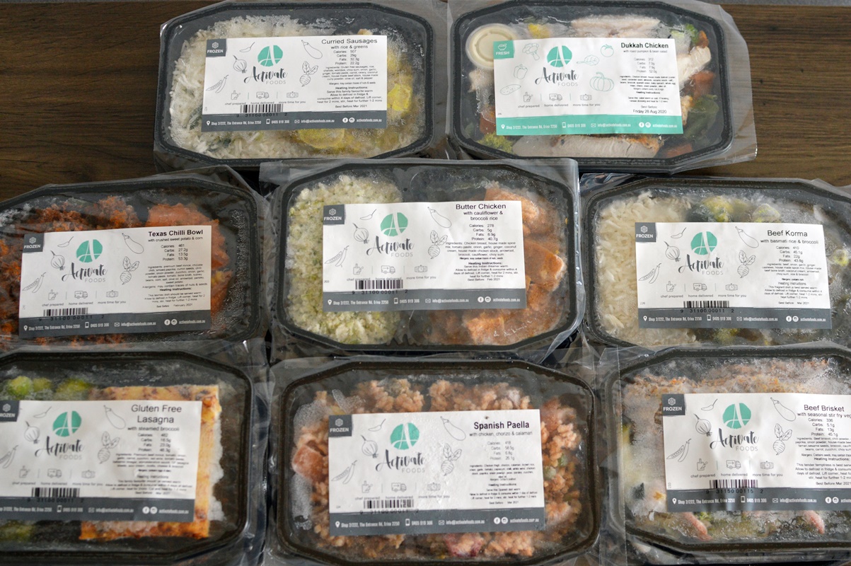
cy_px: 283
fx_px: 1240
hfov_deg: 37.9
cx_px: 426
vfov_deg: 25.7
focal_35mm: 52
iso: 800
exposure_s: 1/100
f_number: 3.5
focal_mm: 35
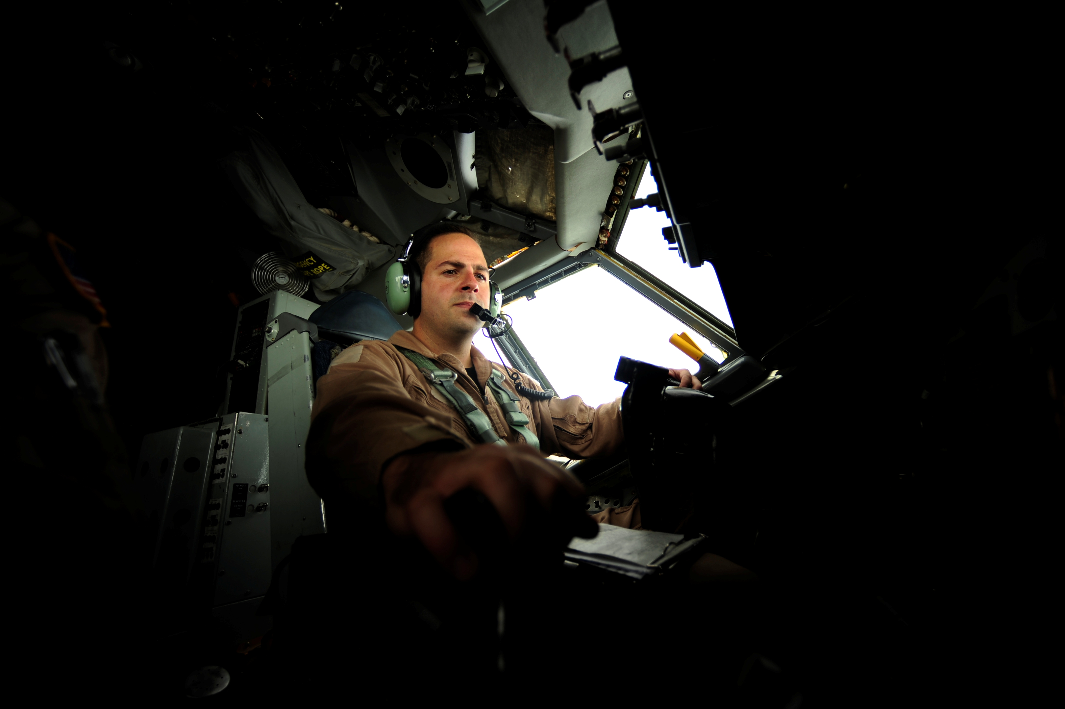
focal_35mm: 14
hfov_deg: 104.3
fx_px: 414
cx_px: 532
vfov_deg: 81.1
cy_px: 354
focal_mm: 14
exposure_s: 1/250
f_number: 2.8
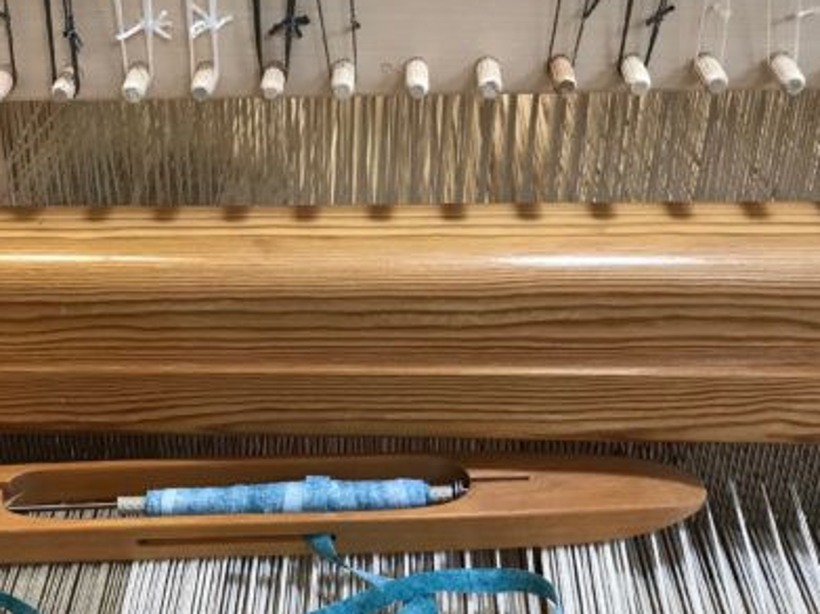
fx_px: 1302
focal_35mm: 55
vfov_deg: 26.4
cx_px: 260
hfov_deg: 34.6
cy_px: 409
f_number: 1.8
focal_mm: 3.99
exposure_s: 1/30
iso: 25
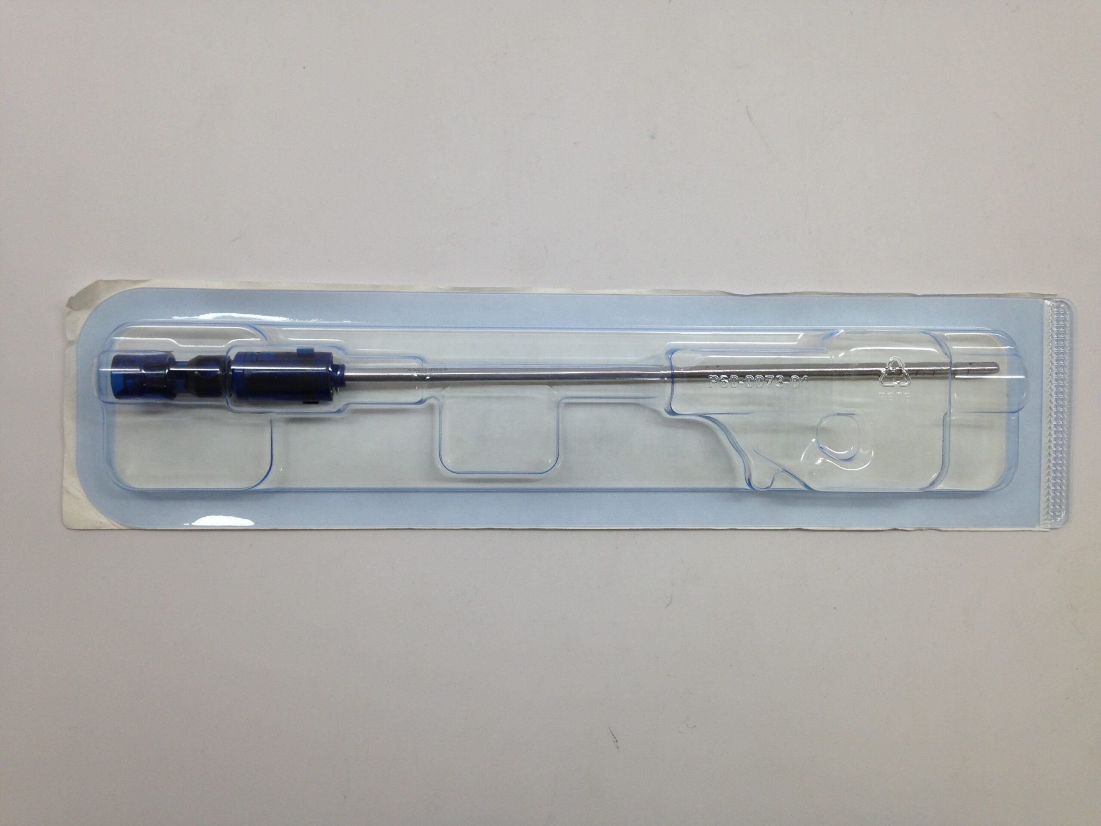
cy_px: 413
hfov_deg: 55.4
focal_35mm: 33
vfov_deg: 42.9
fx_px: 1050
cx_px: 550
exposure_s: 1/60
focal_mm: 4.12
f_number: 2.4
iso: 50
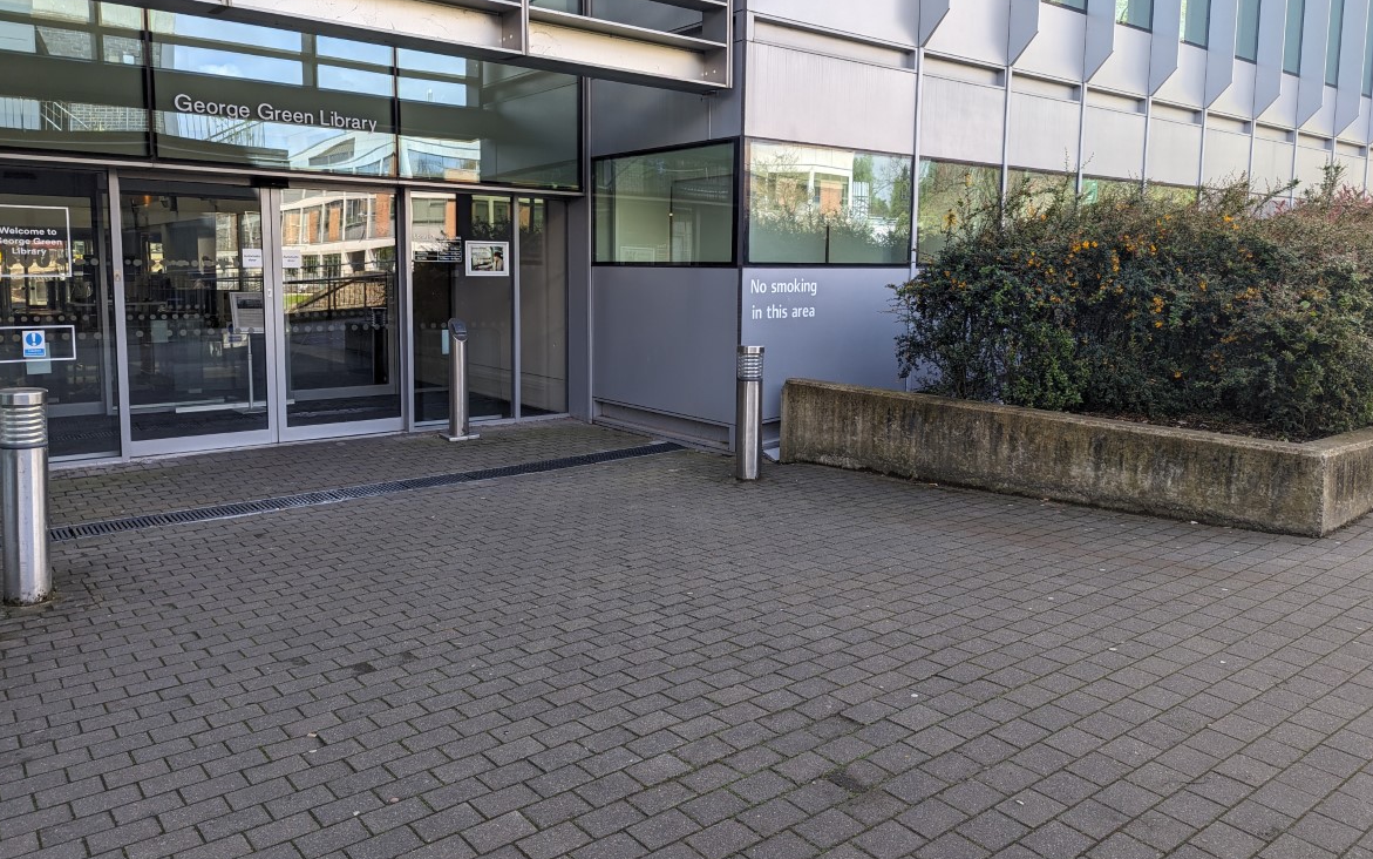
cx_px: 691
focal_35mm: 26
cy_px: 367
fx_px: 973
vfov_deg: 47.5
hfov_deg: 70.4
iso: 42
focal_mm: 6.81
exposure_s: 1/288
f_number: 1.85
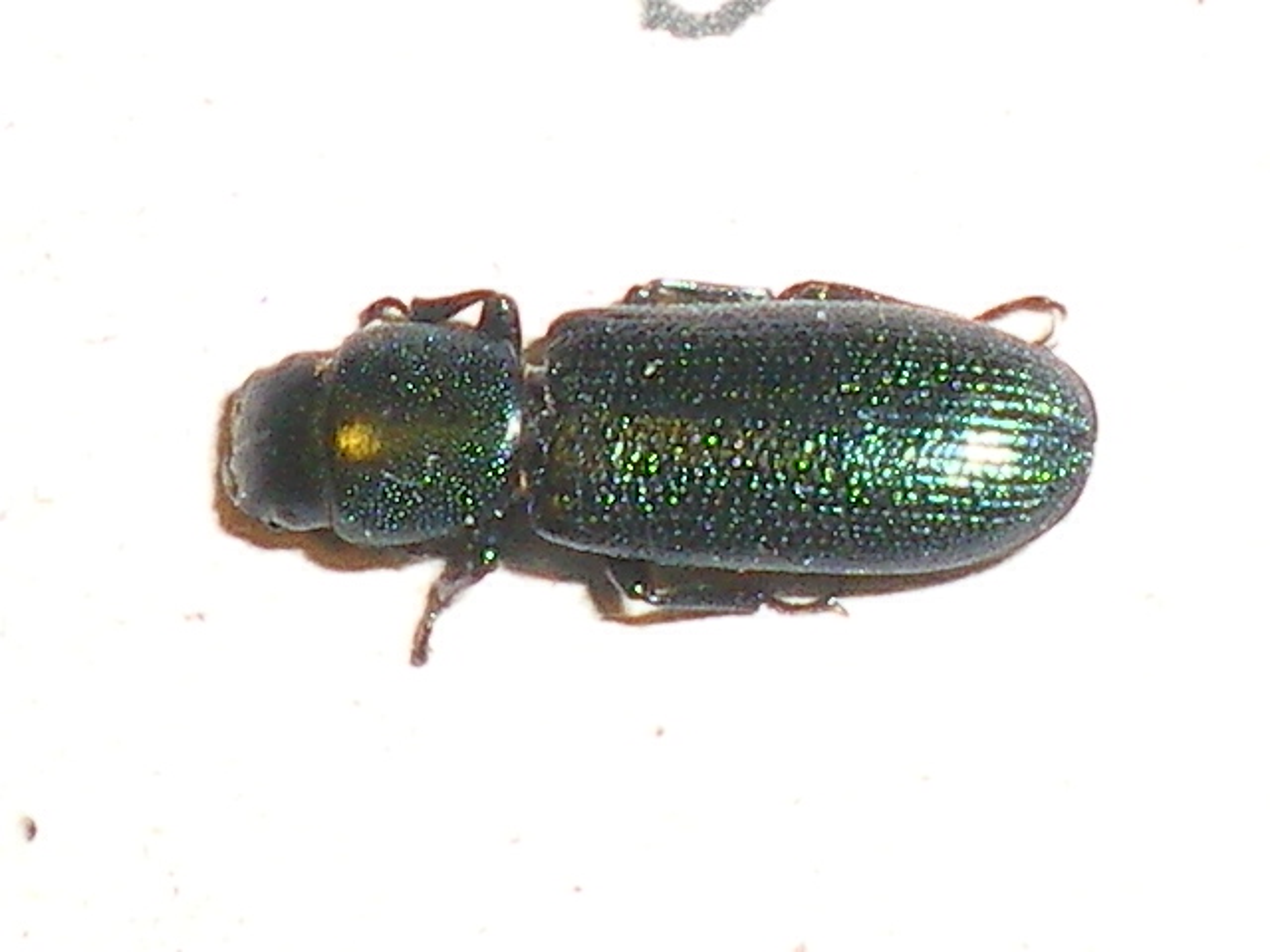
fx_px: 1614
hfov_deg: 42.9
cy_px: 476
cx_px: 635
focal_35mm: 44
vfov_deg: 32.9
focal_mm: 7.4
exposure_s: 1/50
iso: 200
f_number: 4.9
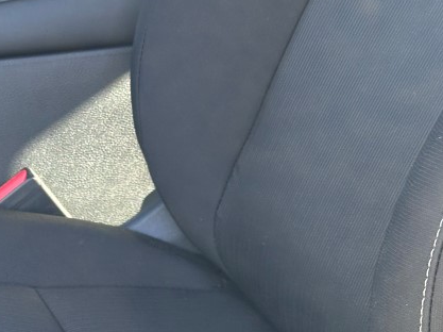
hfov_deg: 16.2
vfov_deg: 12.2
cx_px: -46
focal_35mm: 118
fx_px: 1509
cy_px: 400
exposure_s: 1/124
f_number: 1.78
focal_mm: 6.86
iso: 80
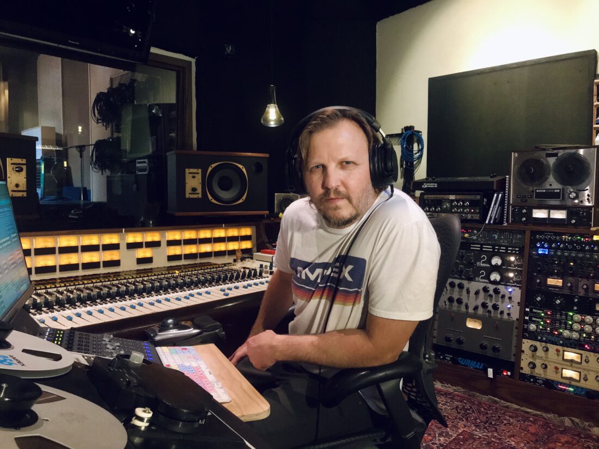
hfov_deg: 63.4
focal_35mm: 28
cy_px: 224
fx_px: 485
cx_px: 300
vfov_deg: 49.7
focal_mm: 3.99
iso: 250
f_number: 1.8
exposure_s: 1/15
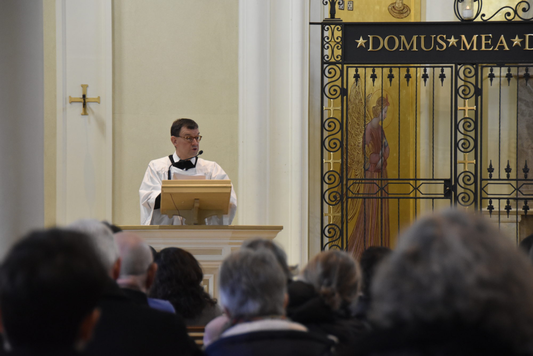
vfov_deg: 8.2
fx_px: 2487
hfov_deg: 12.2
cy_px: 178
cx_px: 266
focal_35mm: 168
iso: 2200
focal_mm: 112
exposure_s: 1/60
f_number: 5.3
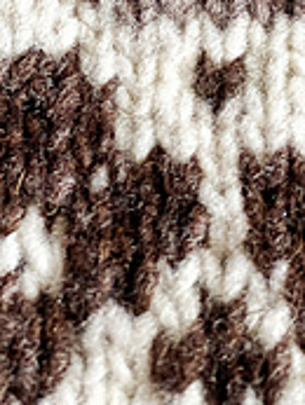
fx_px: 1760
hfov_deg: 9.9
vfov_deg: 12.6
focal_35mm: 150
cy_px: -155
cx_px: 210
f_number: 2
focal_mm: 6
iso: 160
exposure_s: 1/122
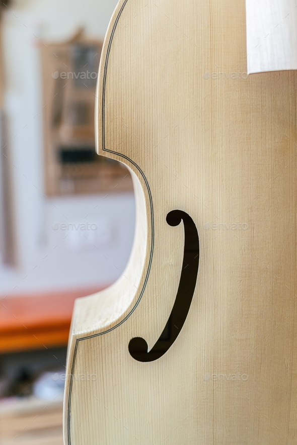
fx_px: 619
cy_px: 222
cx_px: 148
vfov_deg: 39.6
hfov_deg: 27.0
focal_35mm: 50
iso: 1600
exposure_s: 1/250
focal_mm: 50
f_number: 3.2
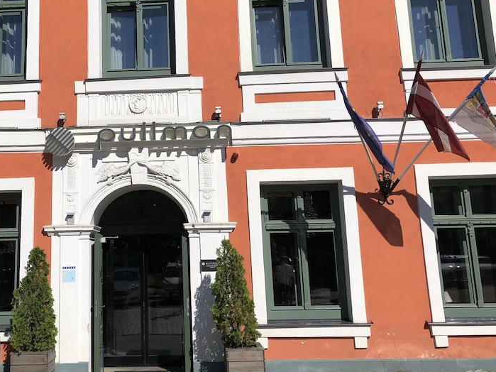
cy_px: 141
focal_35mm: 41
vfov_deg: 35.0
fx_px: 587
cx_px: 150
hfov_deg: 44.8
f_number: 1.8
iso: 20
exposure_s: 1/4367
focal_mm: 4
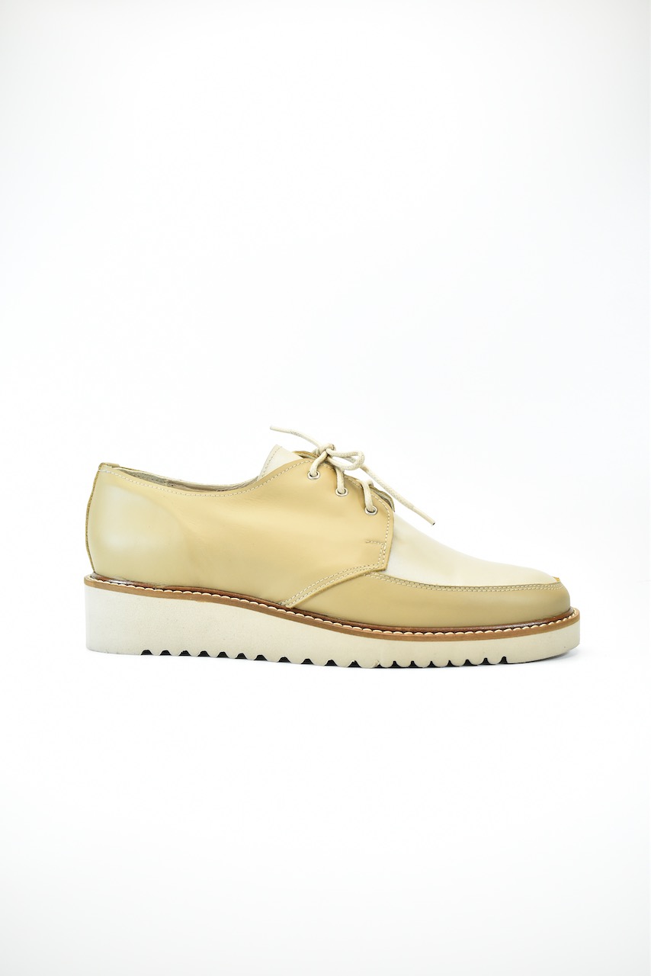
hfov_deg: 35.5
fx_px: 1017
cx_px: 326
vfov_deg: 51.3
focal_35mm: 38
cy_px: 488
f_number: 5.6
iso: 1600
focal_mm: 25
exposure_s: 1/500
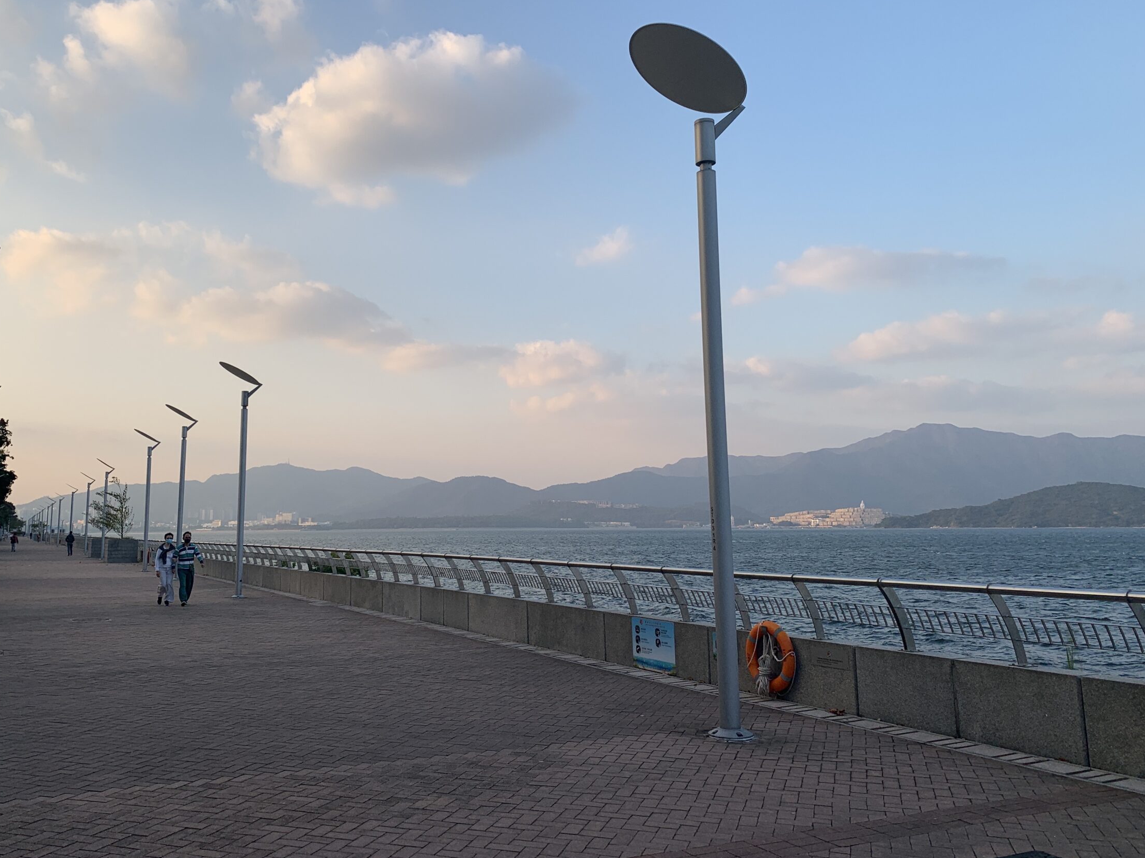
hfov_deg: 59.7
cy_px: 386
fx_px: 992
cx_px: 496
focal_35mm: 30
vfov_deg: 46.7
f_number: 1.8
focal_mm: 4.25
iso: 25
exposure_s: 1/796
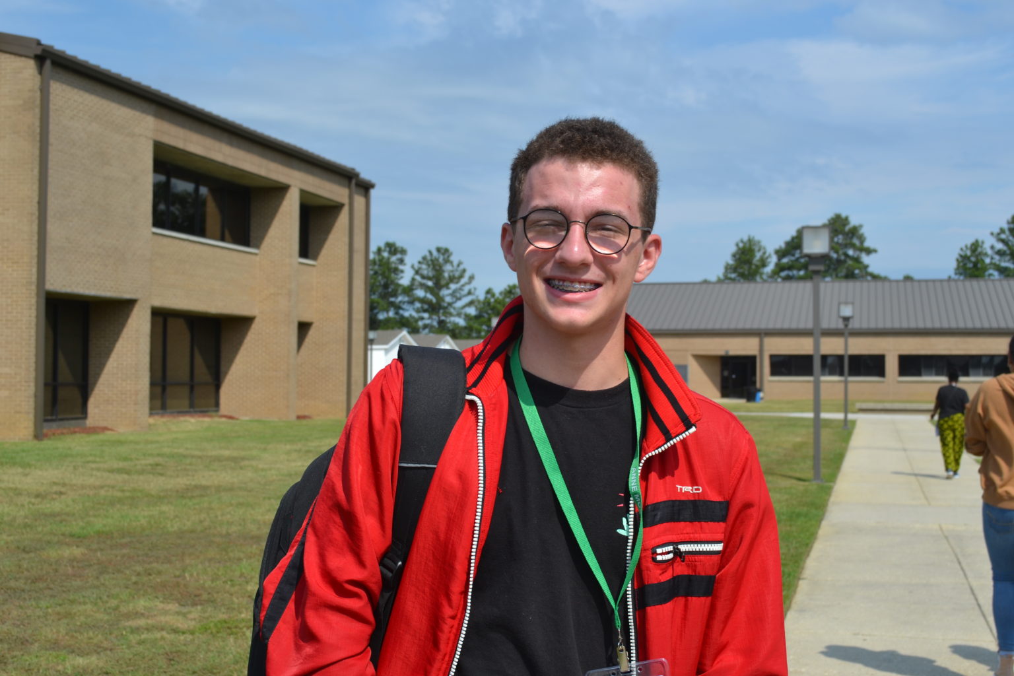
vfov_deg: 26.5
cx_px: 507
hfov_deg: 38.9
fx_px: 1436
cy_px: 338
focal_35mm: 51
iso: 100
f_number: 9
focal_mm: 34
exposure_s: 1/320
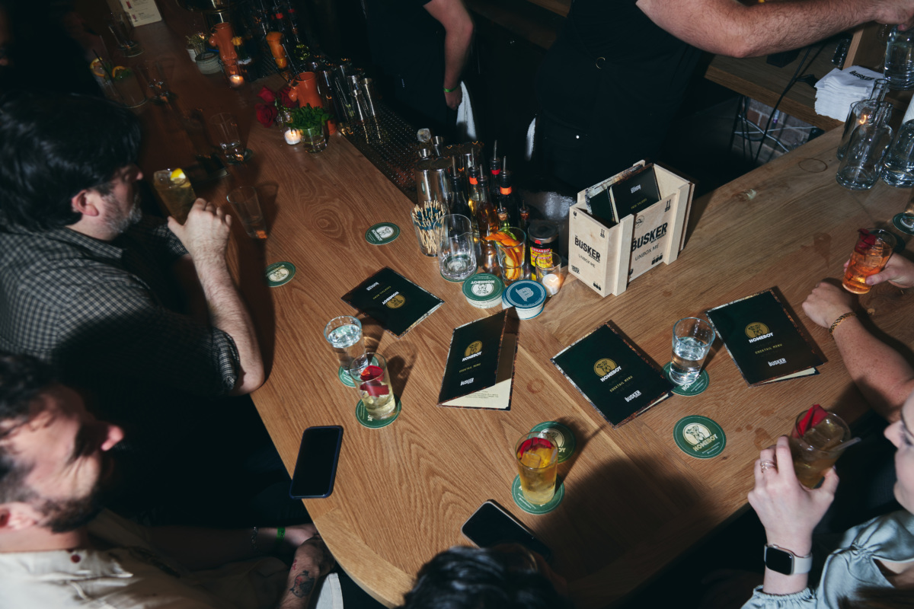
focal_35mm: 25
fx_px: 635
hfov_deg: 71.5
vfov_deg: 51.3
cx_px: 457
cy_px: 304
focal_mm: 25
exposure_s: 1/10
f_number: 4
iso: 100
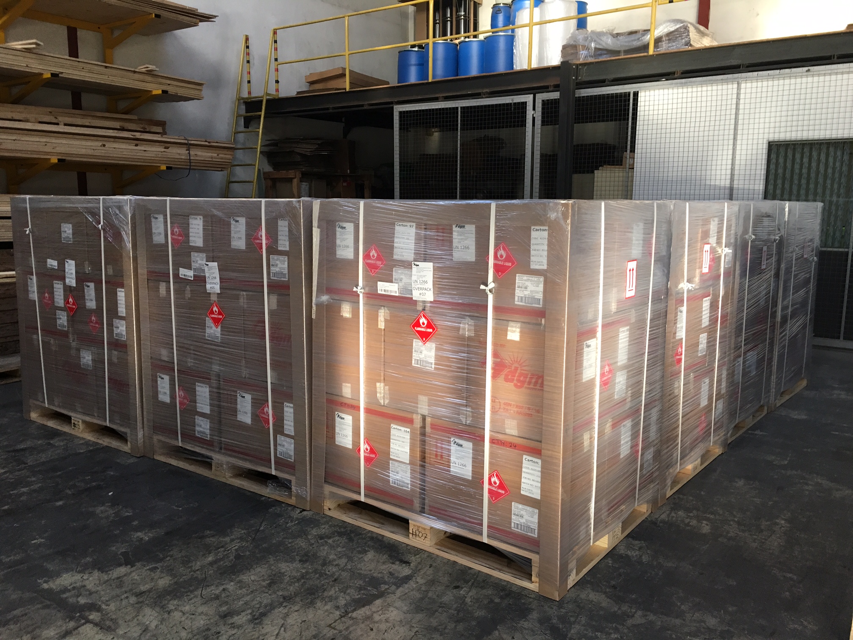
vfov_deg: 48.2
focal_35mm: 29
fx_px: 715
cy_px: 320
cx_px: 426
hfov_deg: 61.7
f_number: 2.2
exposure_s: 1/33
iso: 64
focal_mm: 4.15
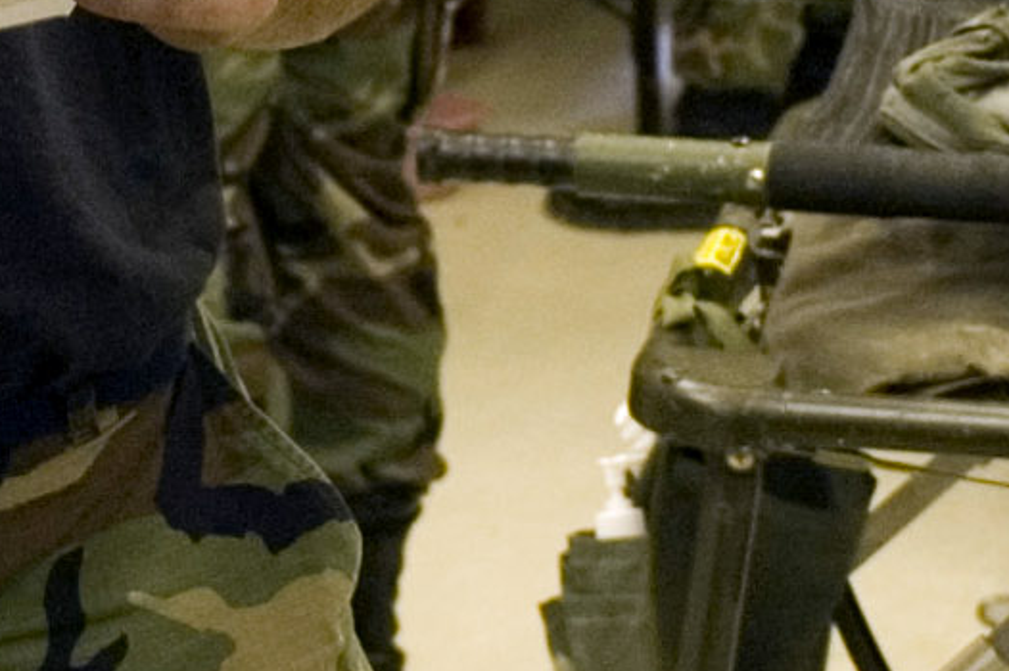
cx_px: 40
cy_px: 58
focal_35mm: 171
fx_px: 4790
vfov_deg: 8.0
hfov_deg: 11.9
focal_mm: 20
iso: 400
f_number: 2.8
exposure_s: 1/15
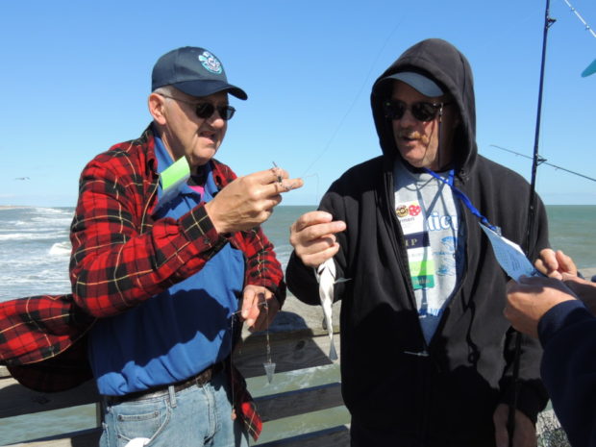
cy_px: 224
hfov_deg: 60.0
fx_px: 517
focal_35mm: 30
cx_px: 298
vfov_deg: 46.8
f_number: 3.1
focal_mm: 5.3
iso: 100
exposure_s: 1/1250
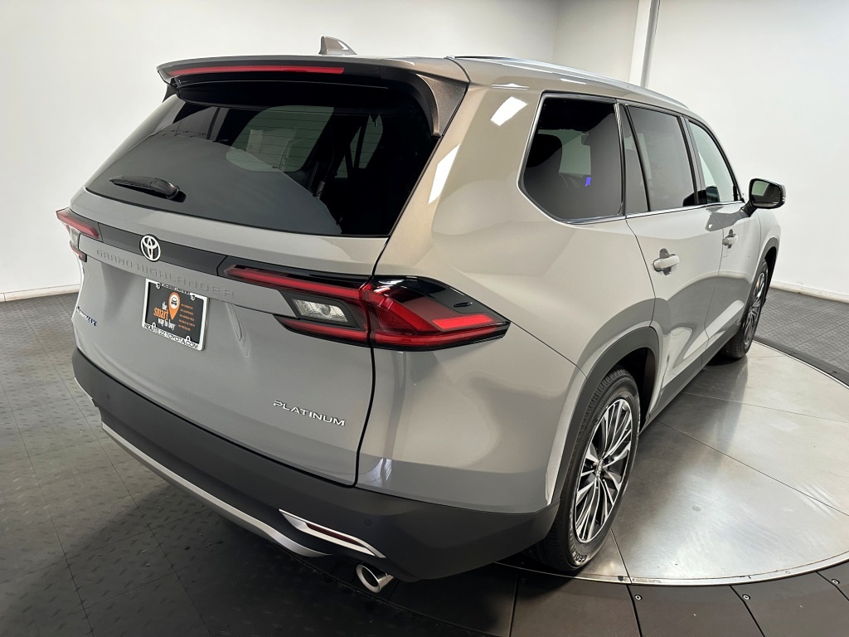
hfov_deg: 71.6
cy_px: 318
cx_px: 424
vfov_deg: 56.8
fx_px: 589
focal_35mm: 24
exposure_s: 1/60
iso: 500
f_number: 1.78
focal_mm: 6.86
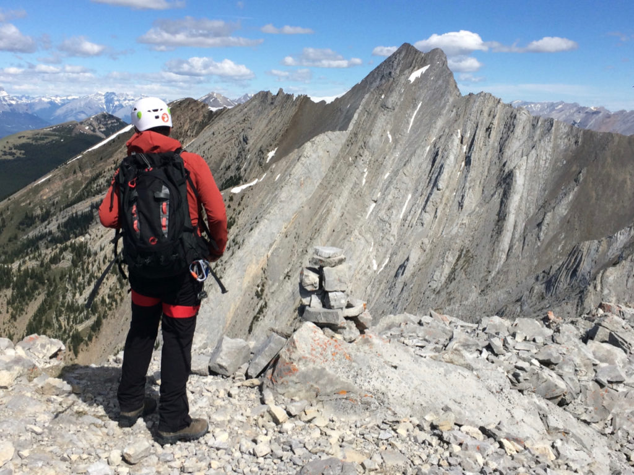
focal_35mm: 29
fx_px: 531
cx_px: 317
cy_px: 238
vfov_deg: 48.2
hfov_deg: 61.7
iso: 32
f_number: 2.2
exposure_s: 1/3425
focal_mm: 4.15
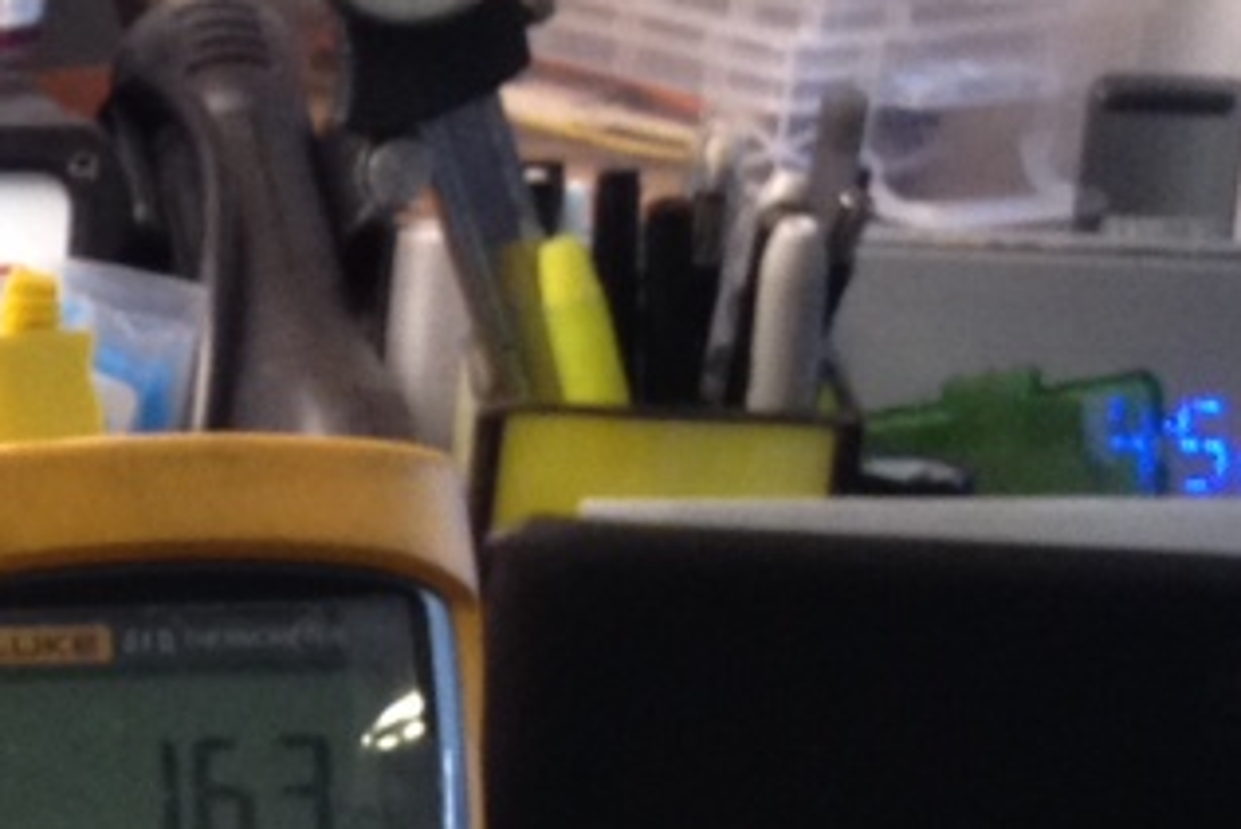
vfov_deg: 7.0
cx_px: -754
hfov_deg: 10.5
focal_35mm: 188
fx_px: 6483
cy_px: 1772
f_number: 2.4
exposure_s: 1/20
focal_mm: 4.28
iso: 125
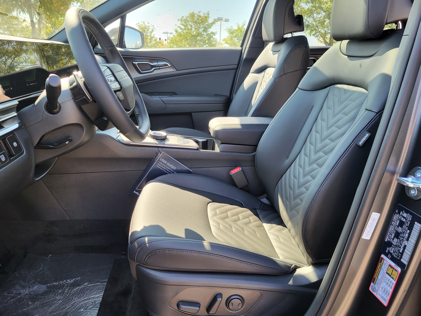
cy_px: 158
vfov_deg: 53.1
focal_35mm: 26
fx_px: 316
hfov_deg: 67.3
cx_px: 210
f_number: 1.8
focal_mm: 5.4
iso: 40
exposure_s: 1/120
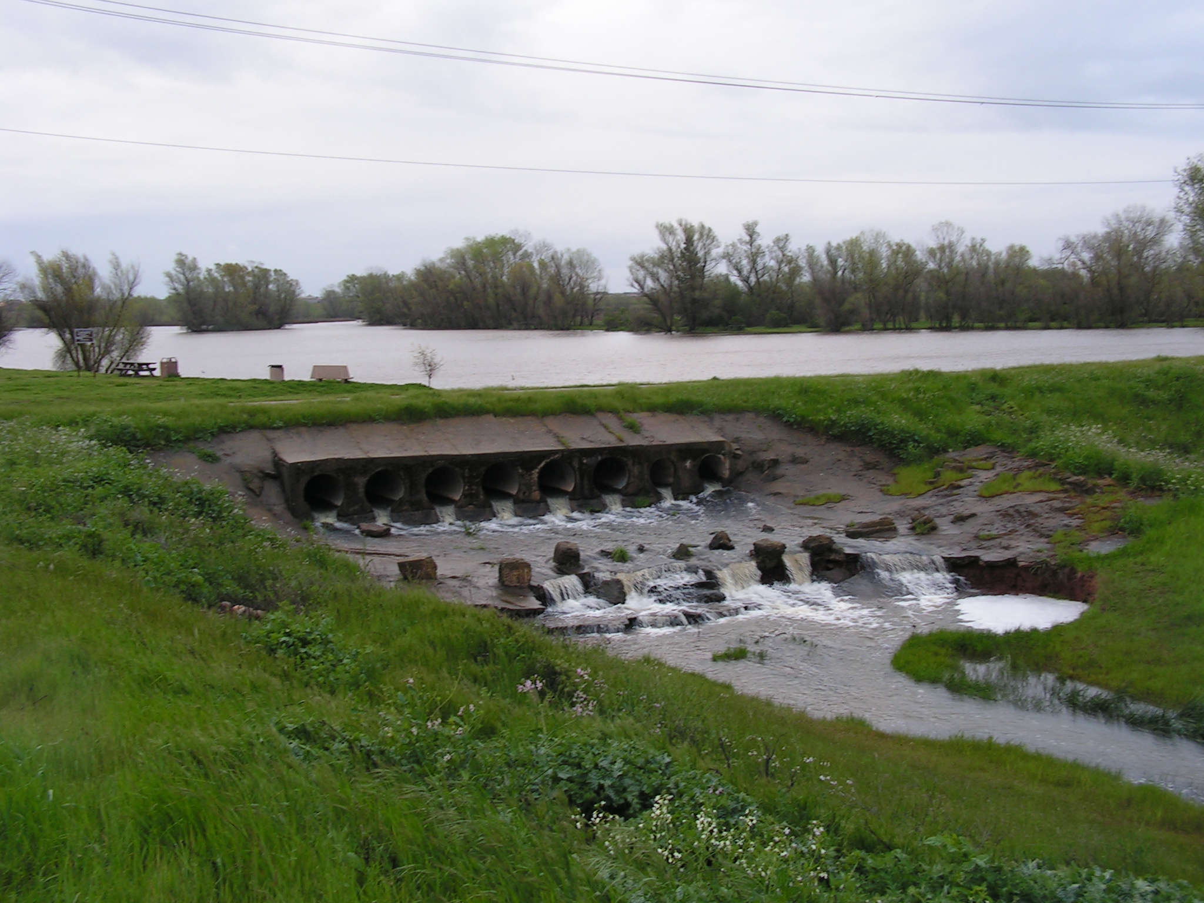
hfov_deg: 39.7
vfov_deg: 30.3
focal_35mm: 48
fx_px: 1670
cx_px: 602
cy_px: 452
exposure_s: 1/40
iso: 64
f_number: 3.2
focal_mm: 8.1
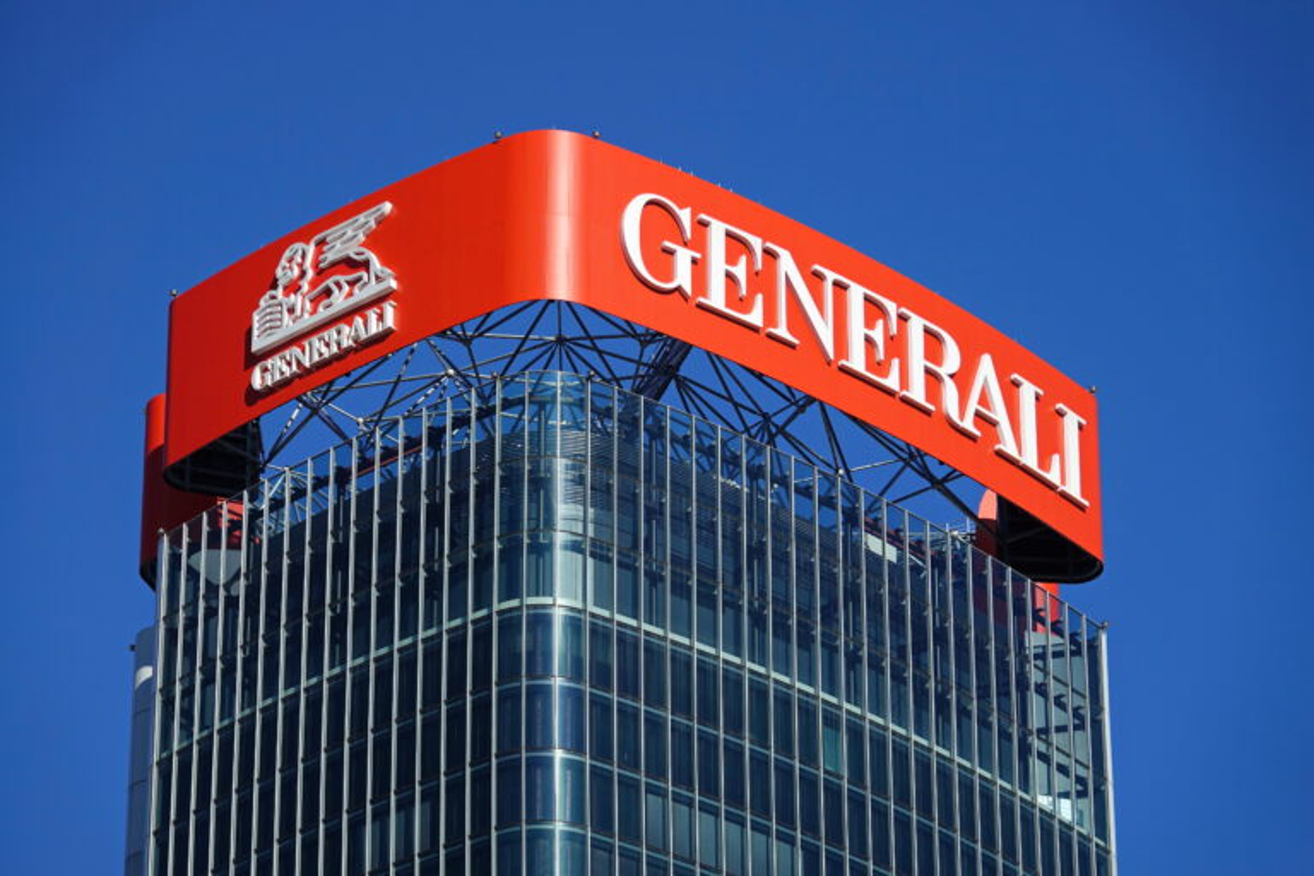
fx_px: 6205
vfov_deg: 8.1
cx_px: 657
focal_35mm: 170
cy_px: 438
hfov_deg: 12.1
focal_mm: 62.4
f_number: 4
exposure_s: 1/1000
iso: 100
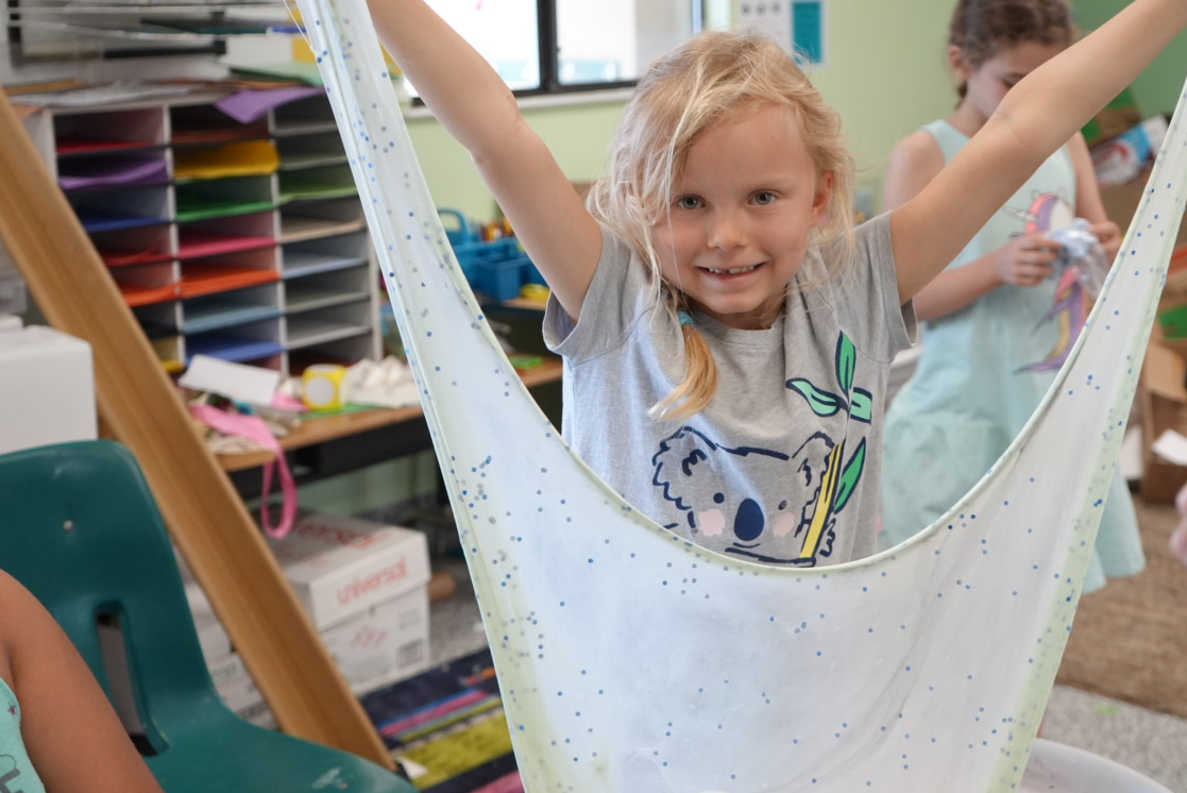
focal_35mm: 55
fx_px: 1814
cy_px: 318
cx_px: 705
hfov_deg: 36.1
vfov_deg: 24.6
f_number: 4
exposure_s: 1/160
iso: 2000
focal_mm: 38
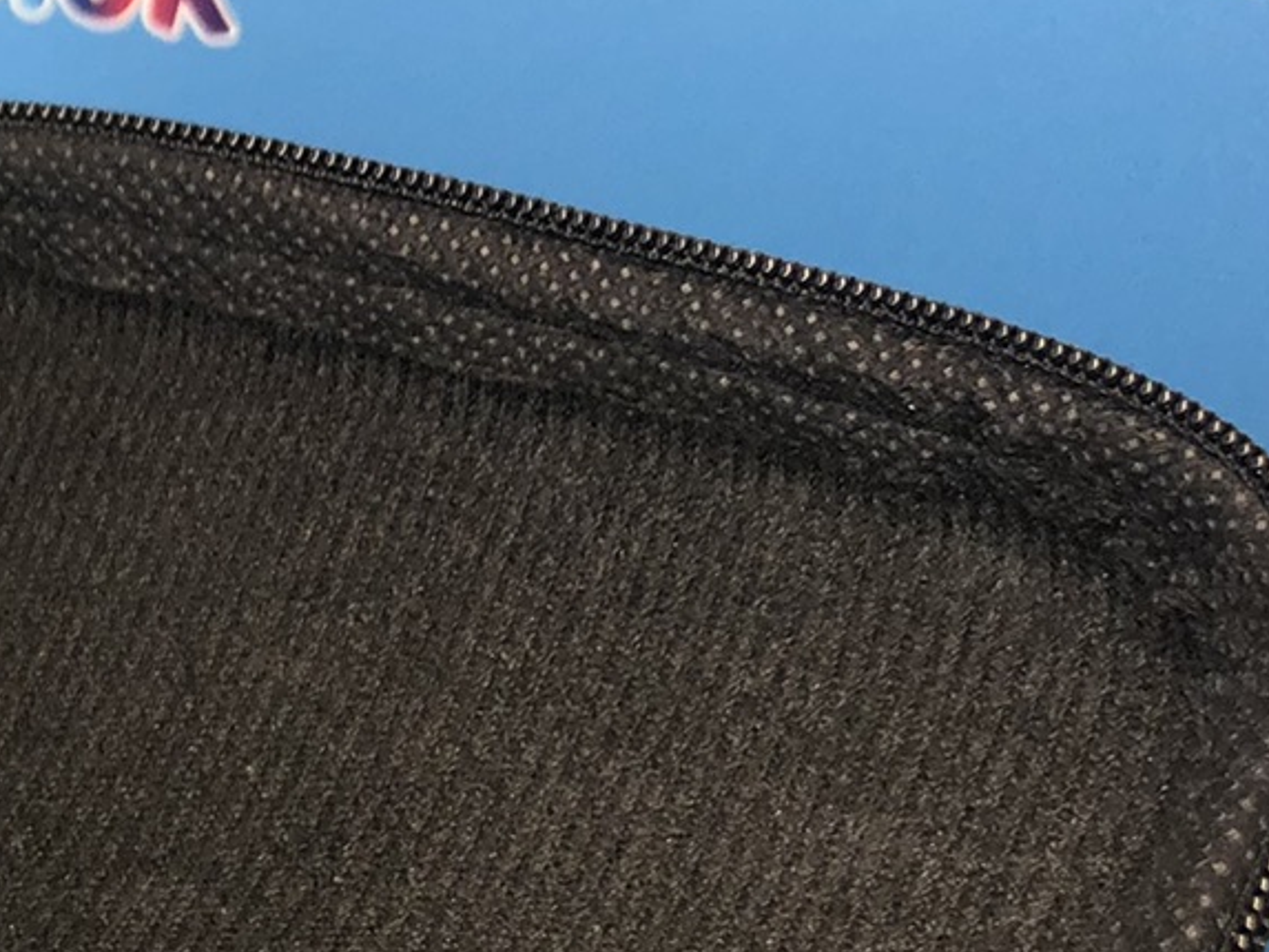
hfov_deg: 17.5
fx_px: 3667
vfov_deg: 14.6
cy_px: 892
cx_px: -669
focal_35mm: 100
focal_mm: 4
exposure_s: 1/192
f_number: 1.8
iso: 20
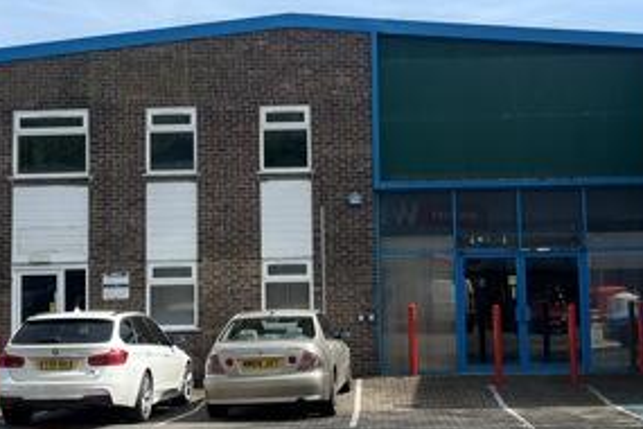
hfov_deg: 35.1
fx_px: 1018
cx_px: 327
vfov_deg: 23.8
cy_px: 196
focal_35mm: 57
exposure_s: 1/3135
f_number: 1.6
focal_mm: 5.1
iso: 50
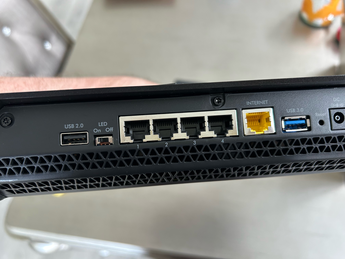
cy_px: 130
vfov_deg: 53.1
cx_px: 172
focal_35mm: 26
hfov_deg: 67.3
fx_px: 259
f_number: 1.5
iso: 125
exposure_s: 1/113
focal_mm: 5.7
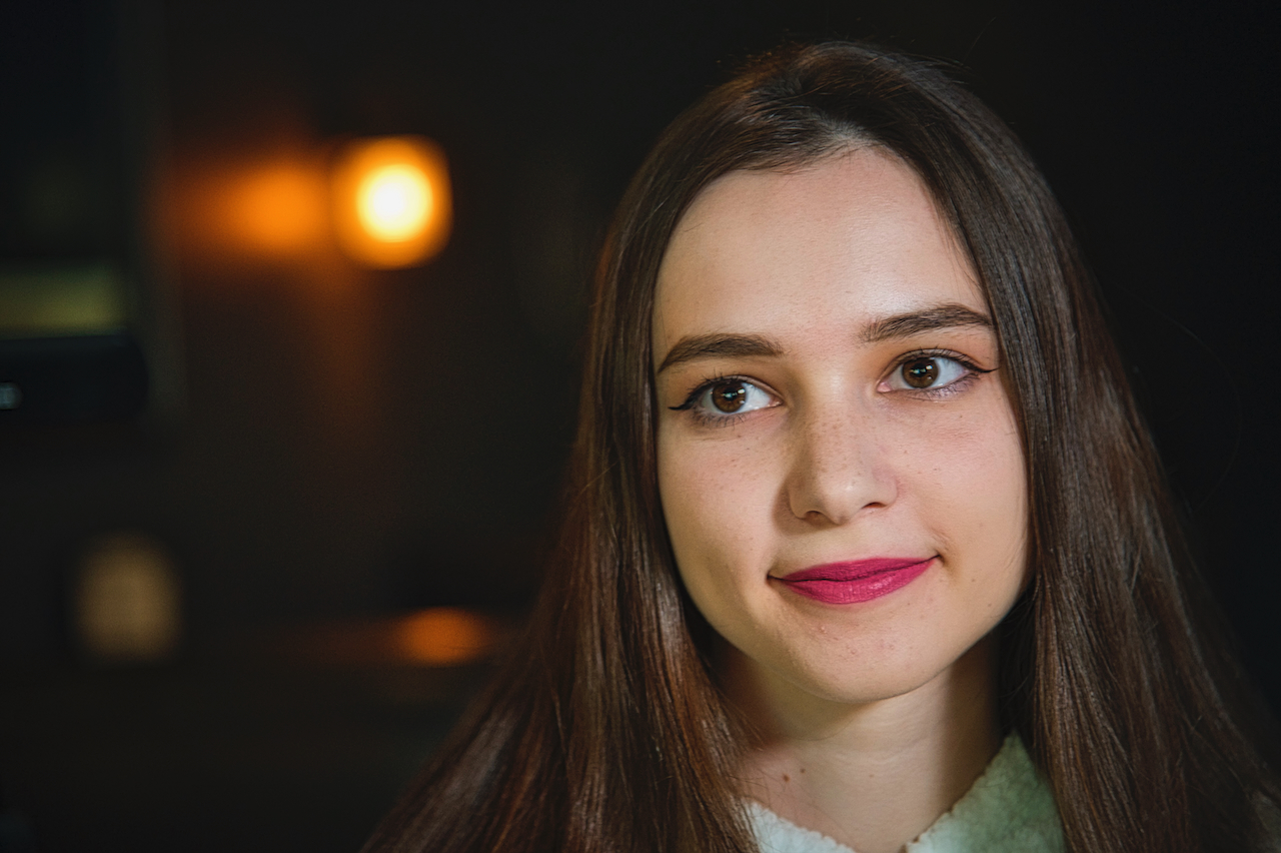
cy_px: 426
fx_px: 4268
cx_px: 640
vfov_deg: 11.4
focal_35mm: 120
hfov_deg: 17.1
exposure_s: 1/100
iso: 800
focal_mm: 120
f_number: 4
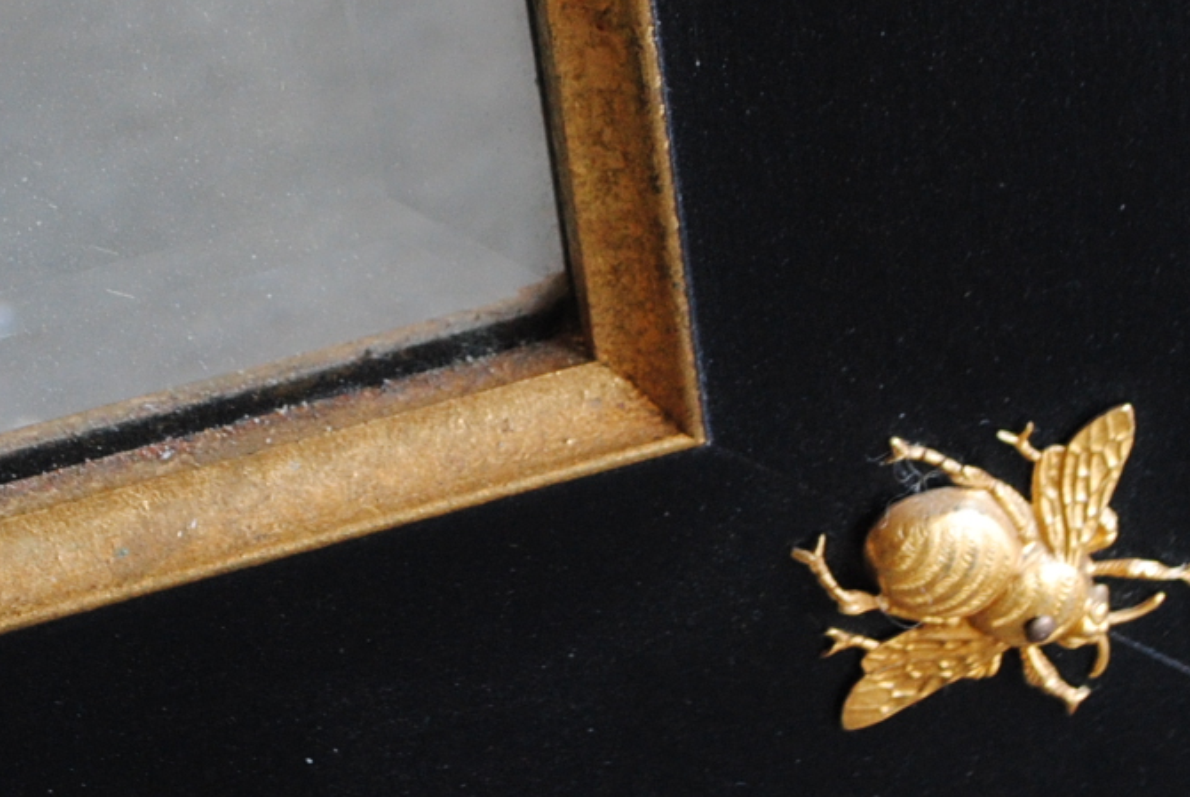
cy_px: 403
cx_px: 275
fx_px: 5165
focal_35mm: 156
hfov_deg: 13.1
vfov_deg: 8.8
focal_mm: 36
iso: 400
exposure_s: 1/30
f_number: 5
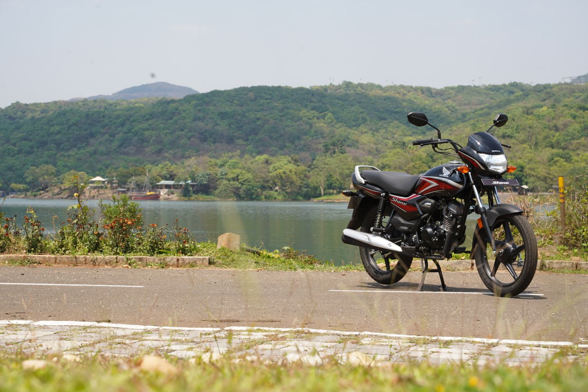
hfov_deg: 27.0
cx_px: 294
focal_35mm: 75
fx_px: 1225
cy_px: 196
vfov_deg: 18.2
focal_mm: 75
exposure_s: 1/125
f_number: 11
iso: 125
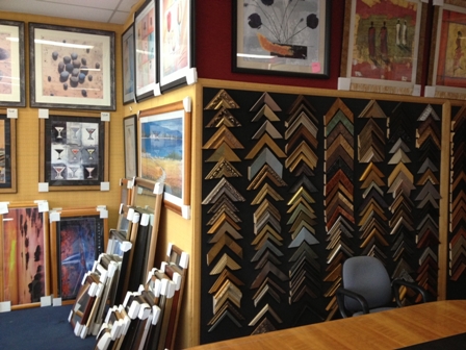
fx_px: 471
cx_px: 233
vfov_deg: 40.7
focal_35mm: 35
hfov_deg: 52.6
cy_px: 175
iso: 160
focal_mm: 4.28
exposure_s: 1/20
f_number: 2.4
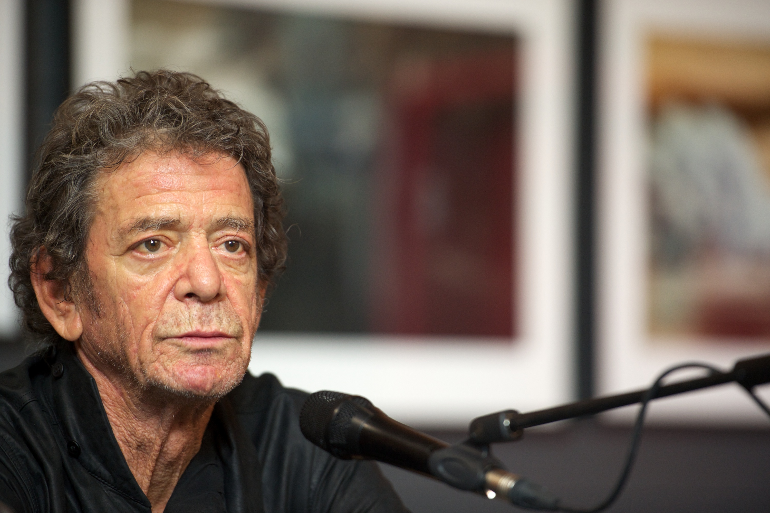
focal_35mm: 200
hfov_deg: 10.3
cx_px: 385
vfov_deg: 6.9
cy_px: 256
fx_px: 4275
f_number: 2.8
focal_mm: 200
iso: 2000
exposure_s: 1/160
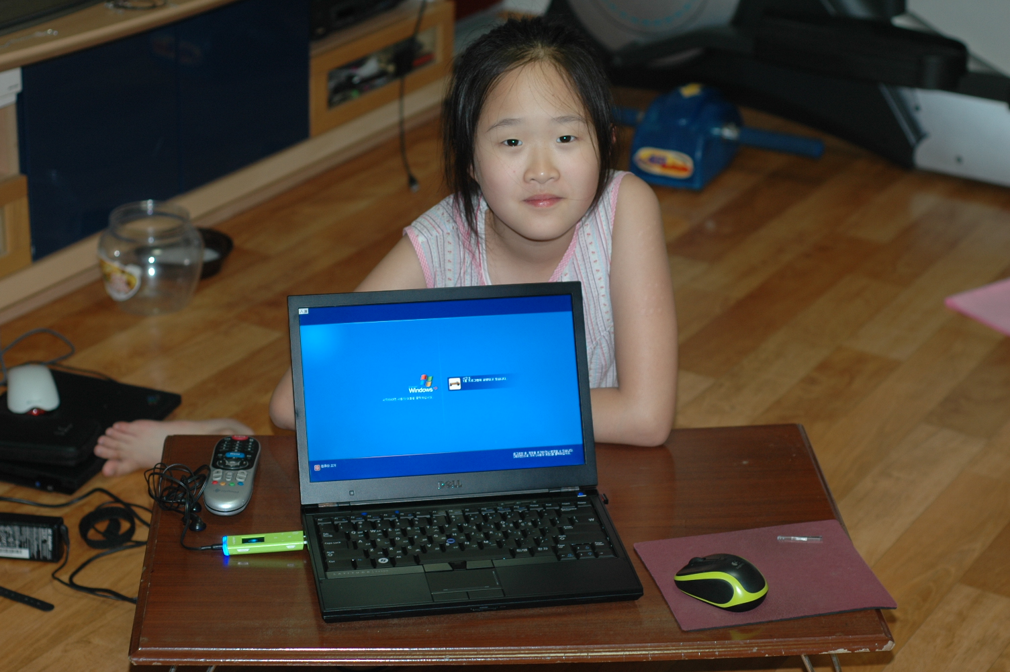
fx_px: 2102
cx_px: 505
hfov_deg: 27.0
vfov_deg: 18.1
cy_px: 336
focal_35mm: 75
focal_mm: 50
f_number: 2.8
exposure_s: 1/60
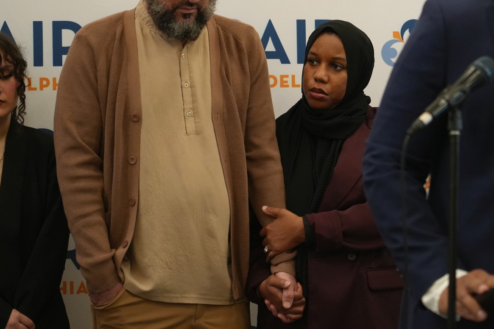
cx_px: 389
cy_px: 94
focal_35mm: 173
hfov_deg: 11.8
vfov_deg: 7.9
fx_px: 2374
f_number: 4
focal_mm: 105
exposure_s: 1/160
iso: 3200
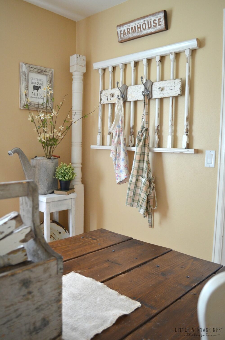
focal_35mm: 30
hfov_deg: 43.4
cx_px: 112
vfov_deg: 62.0
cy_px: 170
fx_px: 283
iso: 800
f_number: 4
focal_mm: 20
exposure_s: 1/60
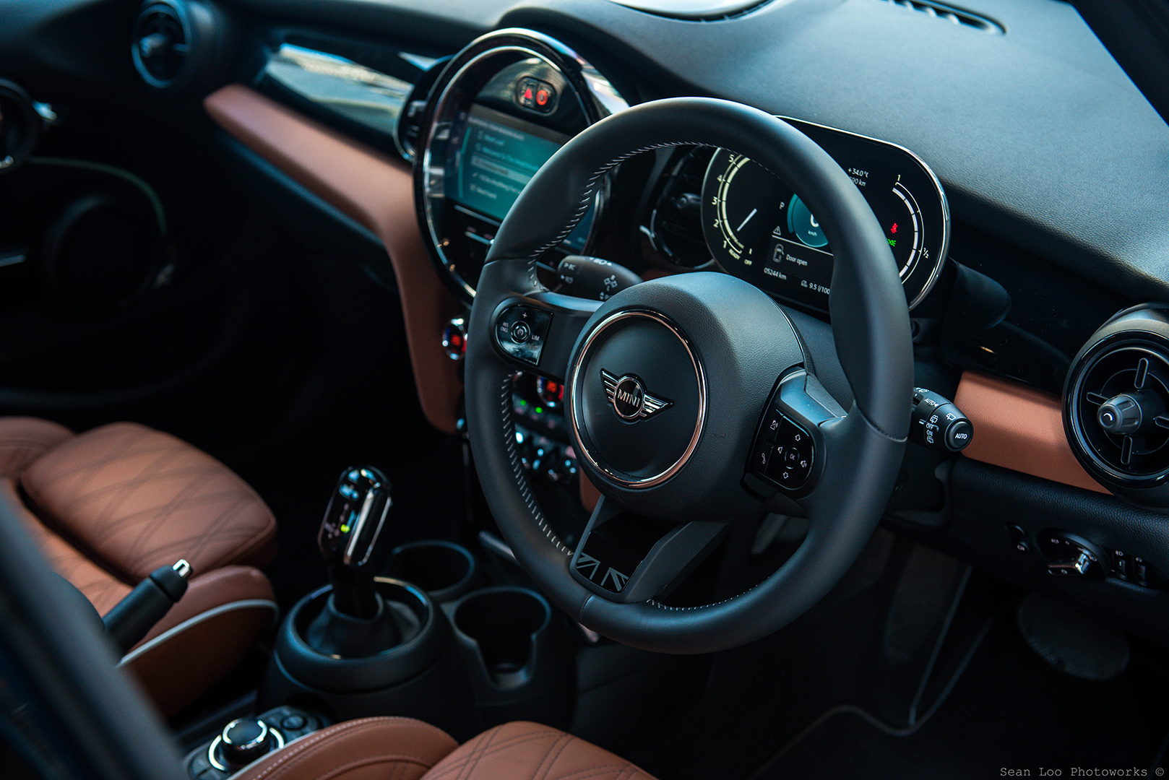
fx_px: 1689
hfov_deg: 38.2
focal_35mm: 52
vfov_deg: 26.0
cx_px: 584
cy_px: 390
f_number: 4.5
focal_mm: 52
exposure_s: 1/80
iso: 500
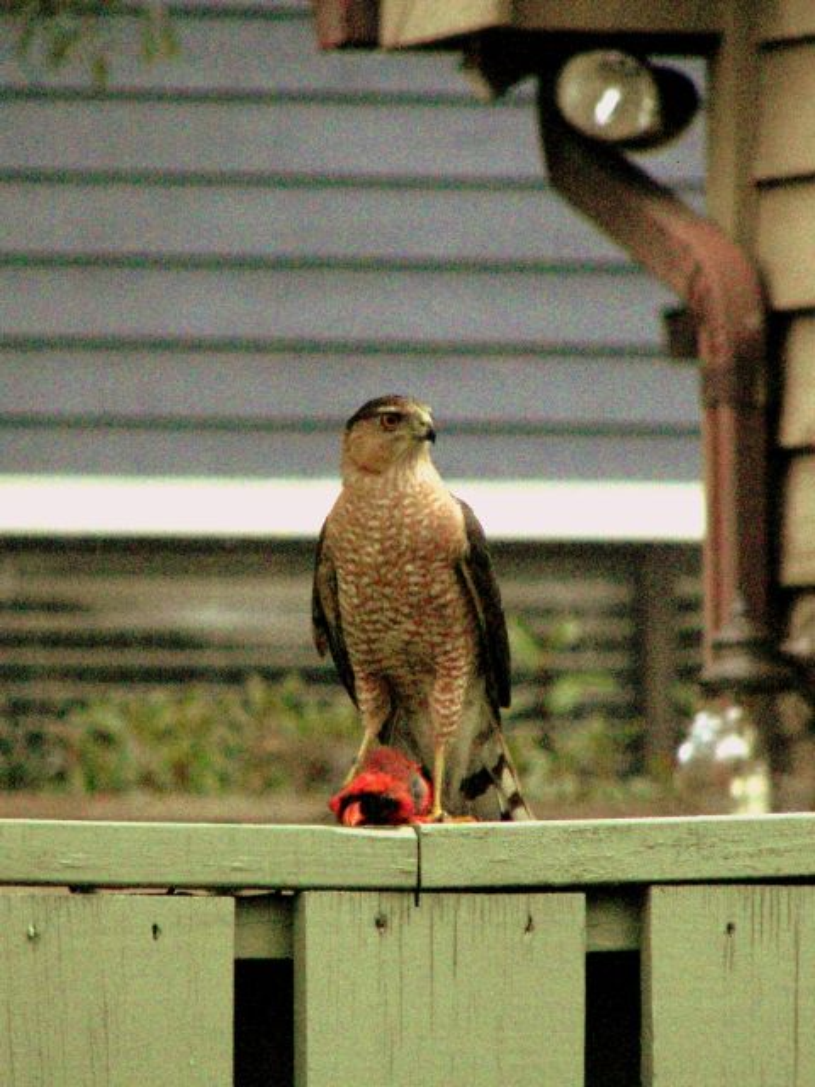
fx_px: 13561
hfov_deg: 3.4
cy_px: 544
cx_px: 408
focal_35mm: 432
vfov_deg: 4.6
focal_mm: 72
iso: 100
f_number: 3.7
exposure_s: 1/200
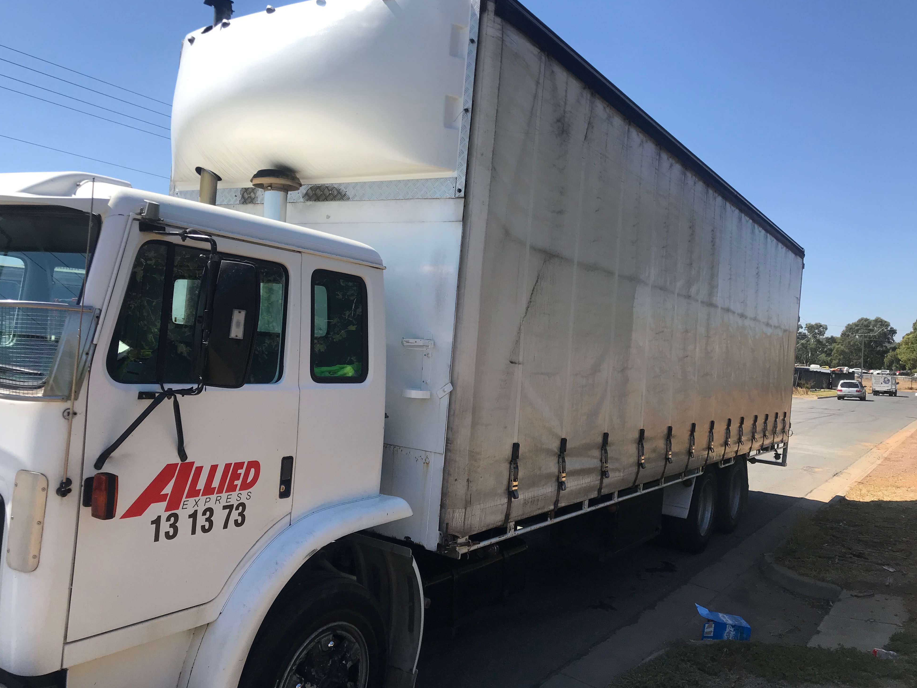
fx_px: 768
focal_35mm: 29
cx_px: 450
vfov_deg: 48.2
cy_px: 335
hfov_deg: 61.7
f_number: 1.8
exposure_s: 1/1953
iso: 20
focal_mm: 3.99
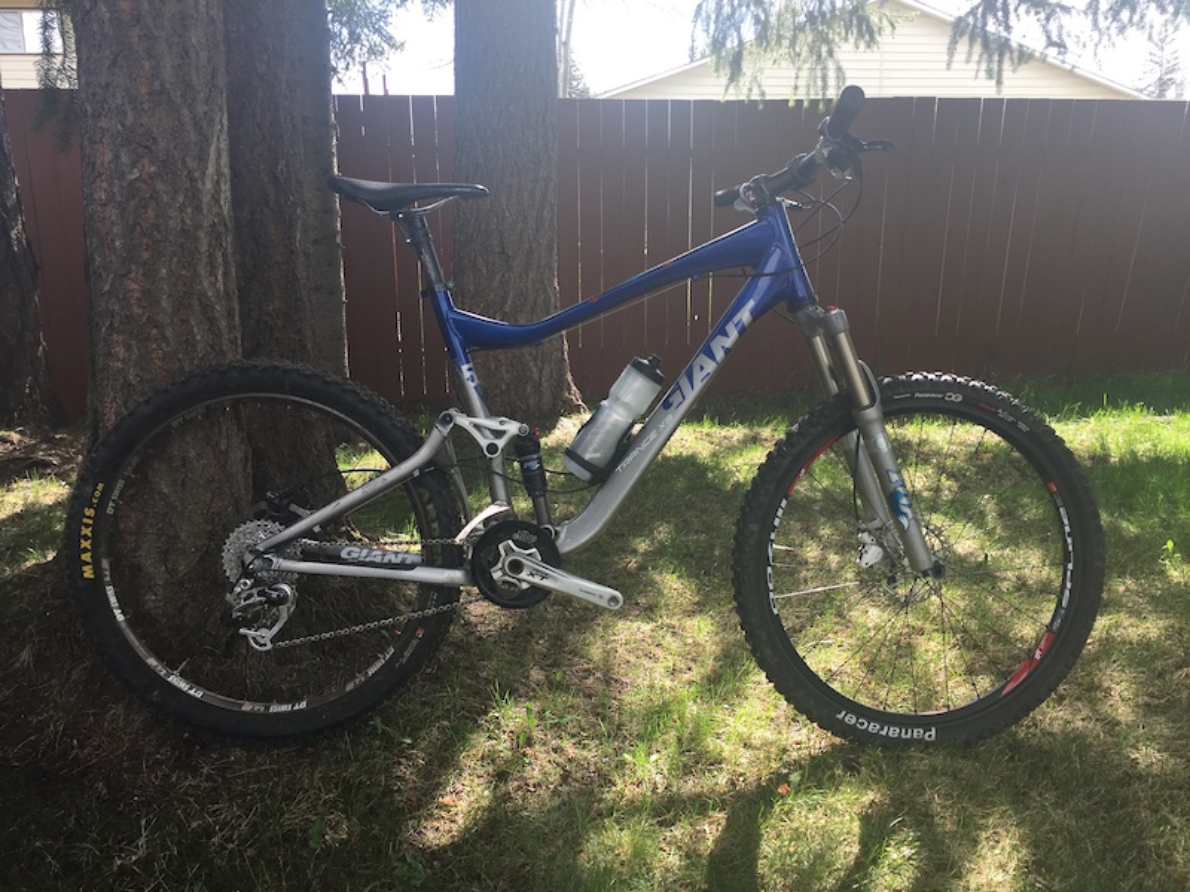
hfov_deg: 61.7
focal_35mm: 29
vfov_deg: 48.2
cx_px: 595
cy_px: 446
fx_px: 997
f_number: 2.2
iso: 32
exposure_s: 1/220
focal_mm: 4.15
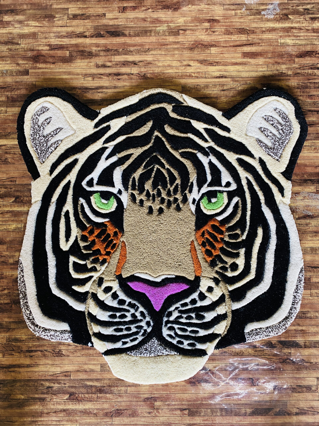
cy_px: 213
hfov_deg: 53.1
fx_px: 319
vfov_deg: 67.3
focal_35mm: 26
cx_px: 160
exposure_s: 1/49
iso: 200
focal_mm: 4.25
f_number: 1.8
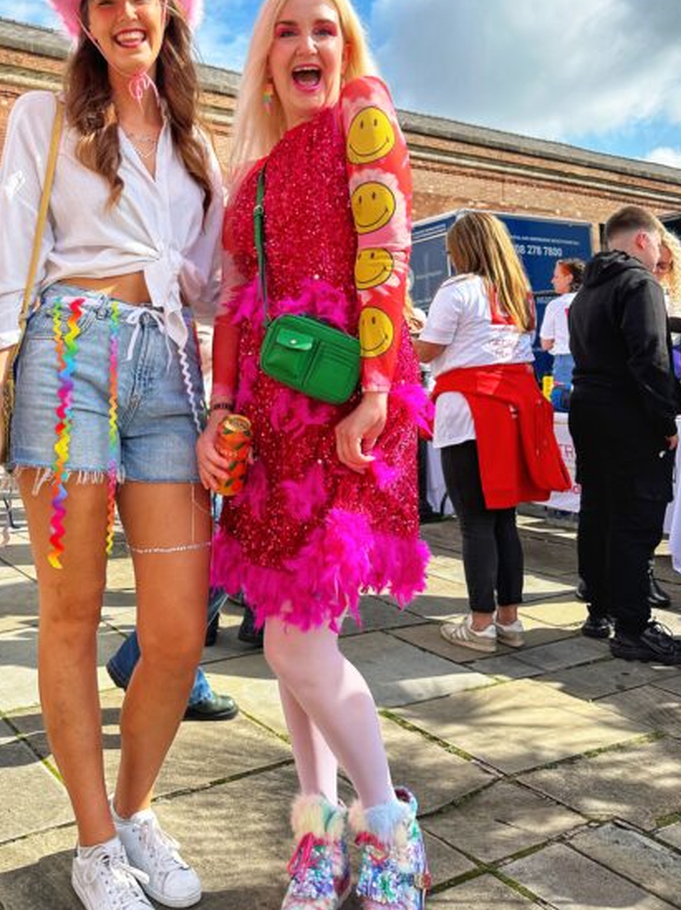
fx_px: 919
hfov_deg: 40.1
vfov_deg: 52.2
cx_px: 220
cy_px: 355
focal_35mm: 35
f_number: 1.78
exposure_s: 1/3861
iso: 80
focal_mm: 6.86
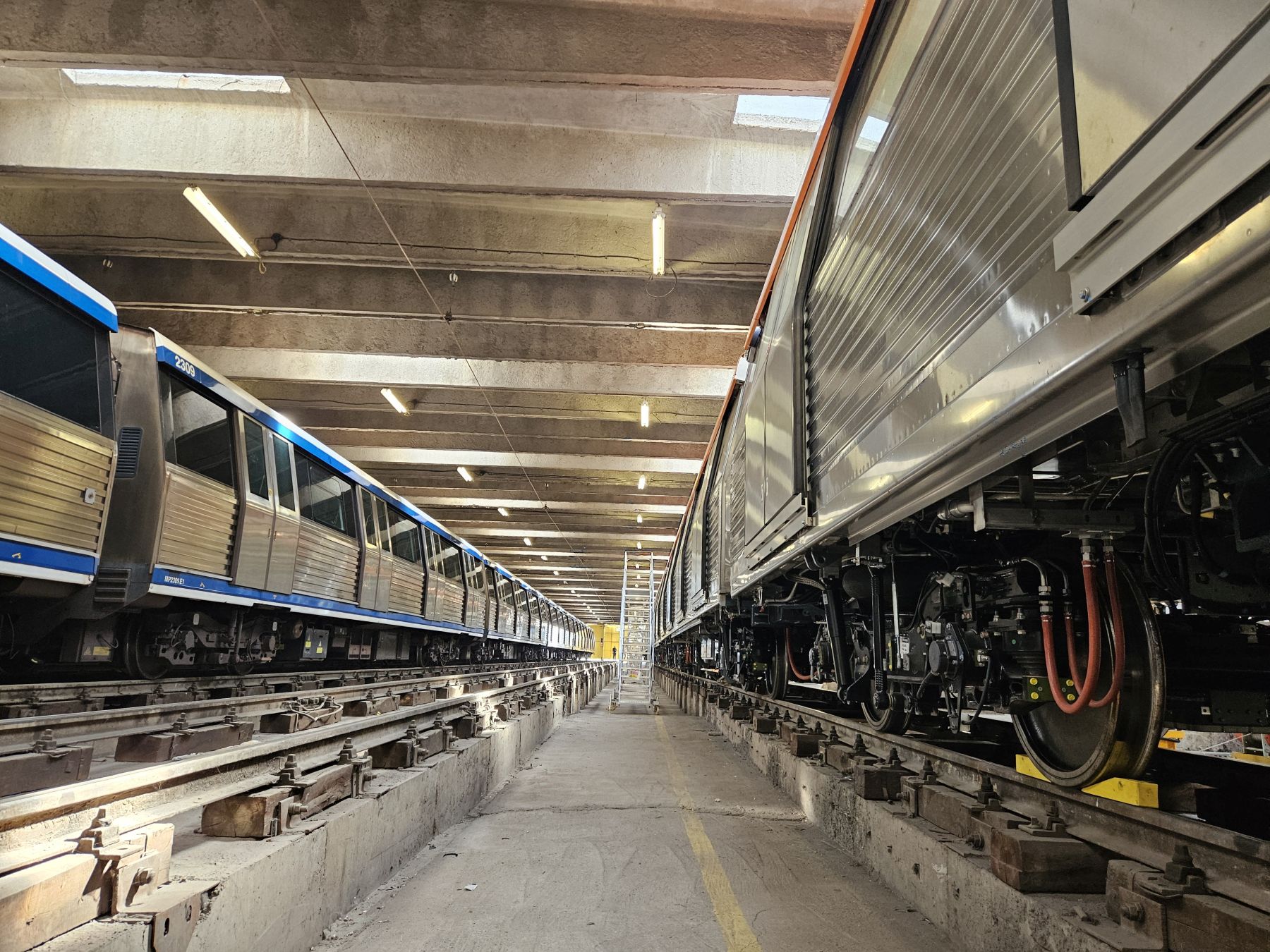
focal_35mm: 23
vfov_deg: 58.9
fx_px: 844
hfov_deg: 73.9
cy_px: 476
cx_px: 635
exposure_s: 1/100
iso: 250
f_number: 1.8
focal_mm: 5.4
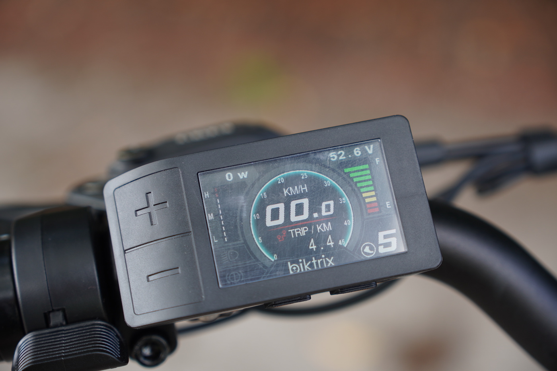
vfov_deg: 17.5
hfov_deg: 26.0
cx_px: 278
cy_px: 186
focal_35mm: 78
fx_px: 1207
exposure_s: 1/160
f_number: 2.8
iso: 100
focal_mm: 52
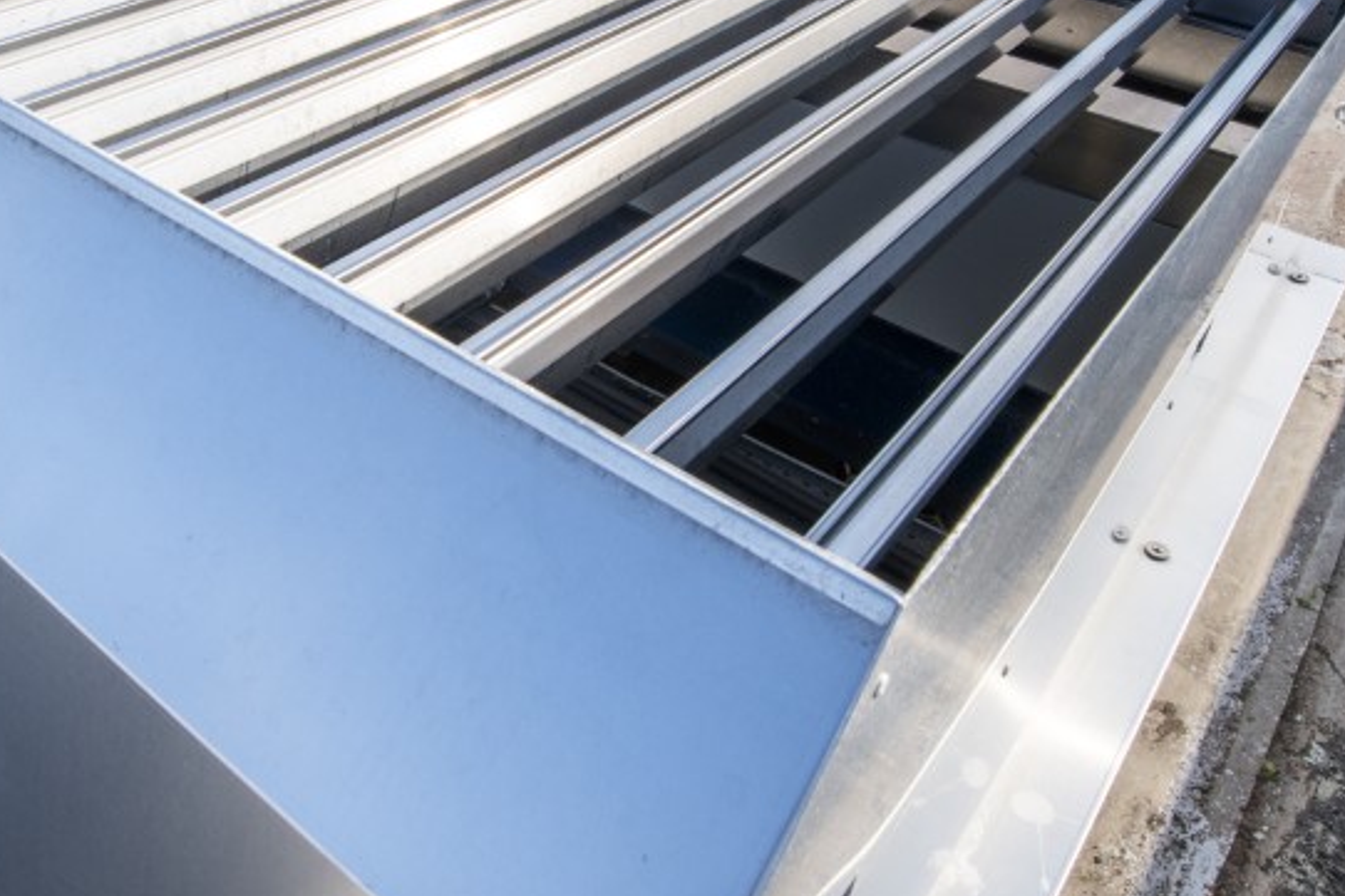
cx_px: 438
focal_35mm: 33
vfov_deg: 38.9
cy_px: 222
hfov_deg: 55.9
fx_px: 1232
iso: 160
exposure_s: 1/160
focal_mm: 14
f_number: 14
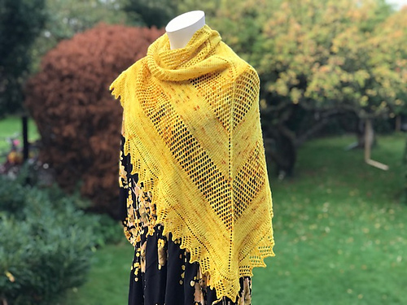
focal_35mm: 57
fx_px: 670
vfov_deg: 25.7
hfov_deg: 33.8
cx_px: 204
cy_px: 152
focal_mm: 6.6
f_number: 2.8
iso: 25
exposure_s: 1/100
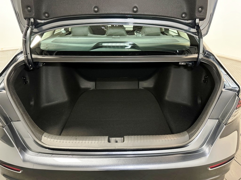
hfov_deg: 71.6
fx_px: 167
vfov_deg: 56.8
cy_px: 90
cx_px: 120
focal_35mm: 24
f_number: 1.78
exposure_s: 1/30
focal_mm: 6.86
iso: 1000
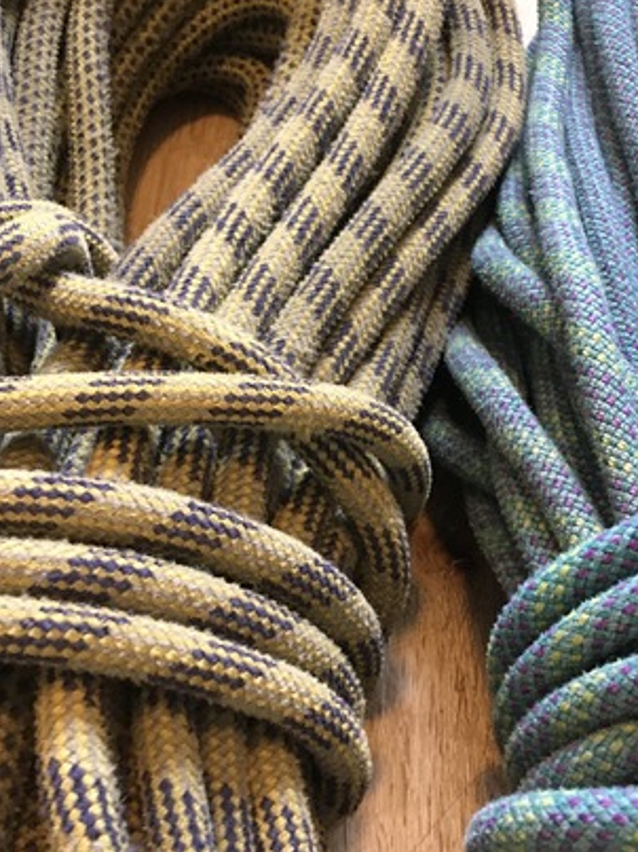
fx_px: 1328
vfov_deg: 35.5
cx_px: 457
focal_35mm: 54
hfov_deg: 26.8
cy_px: 368
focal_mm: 4.15
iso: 200
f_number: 2.2
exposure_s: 1/24
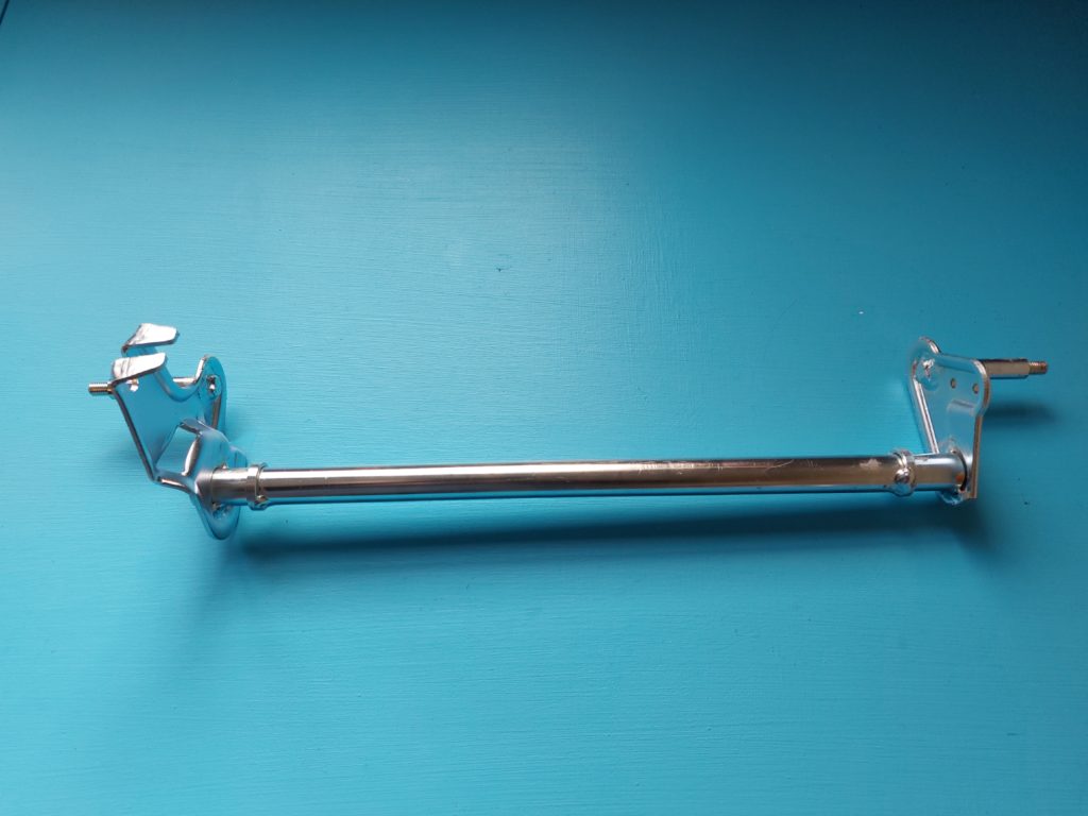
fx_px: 754
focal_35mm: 24
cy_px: 408
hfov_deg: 71.6
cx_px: 544
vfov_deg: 56.8
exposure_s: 1/100
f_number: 1.8
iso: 50
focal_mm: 5.23
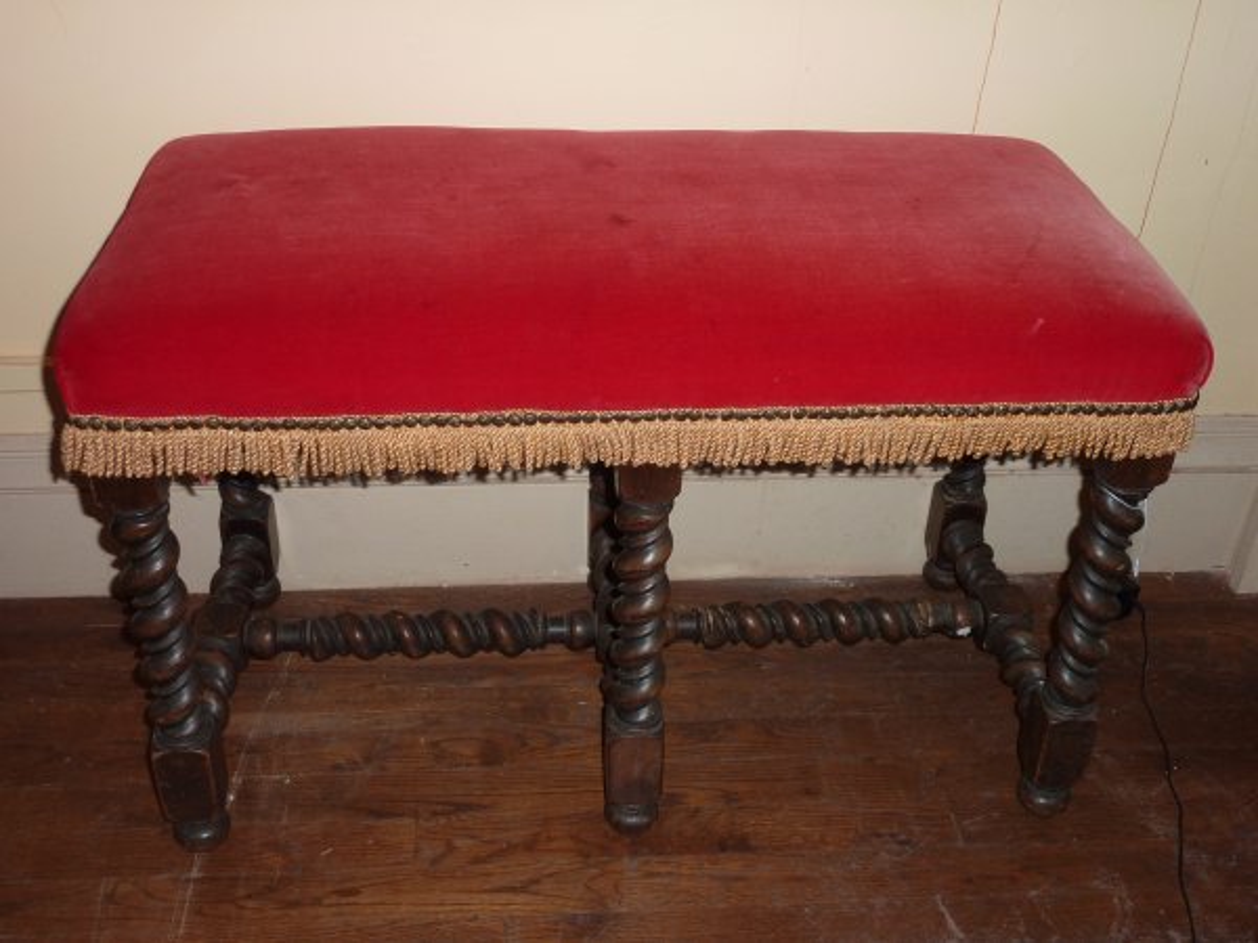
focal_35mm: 37
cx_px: 629
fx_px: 1345
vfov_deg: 38.7
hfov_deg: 50.1
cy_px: 472
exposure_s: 1/30
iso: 100
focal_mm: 6.1
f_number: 3.6
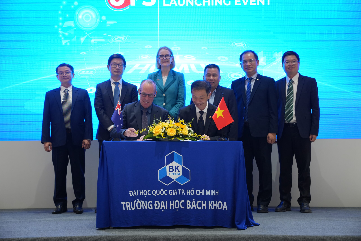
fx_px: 702
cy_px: 120
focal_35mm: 70
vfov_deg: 19.5
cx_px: 180
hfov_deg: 28.8
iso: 1250
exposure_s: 1/250
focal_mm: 70
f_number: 3.2
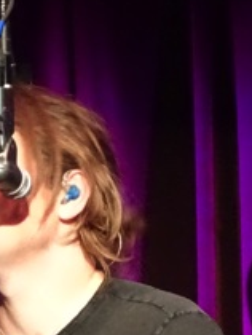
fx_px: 8379
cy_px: 228
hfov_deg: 1.7
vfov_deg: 2.3
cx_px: 96
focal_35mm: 865
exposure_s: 1/40
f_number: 6.3
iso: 2000
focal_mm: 47.87
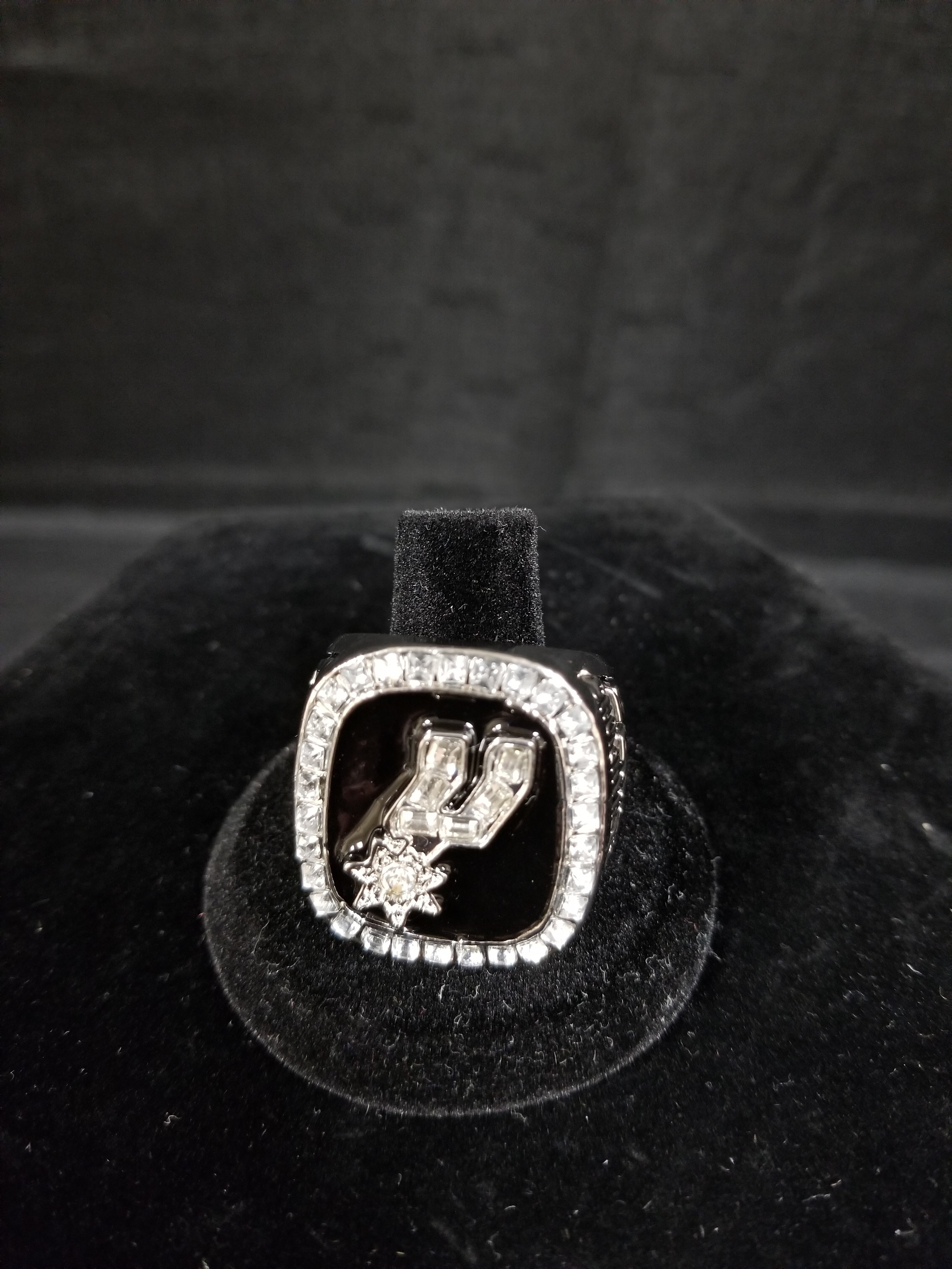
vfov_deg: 67.3
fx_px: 953
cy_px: 634
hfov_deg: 53.1
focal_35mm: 26
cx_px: 476
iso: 250
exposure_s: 1/10
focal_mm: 4.25
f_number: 1.7
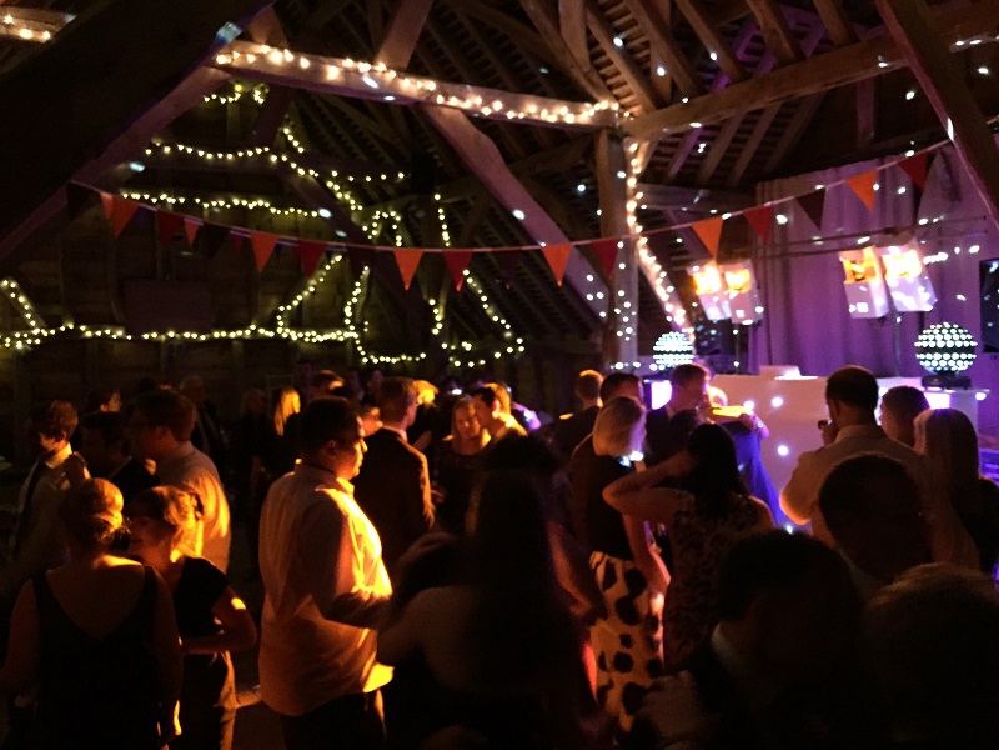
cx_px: 500
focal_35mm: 29
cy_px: 375
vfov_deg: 48.2
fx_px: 837
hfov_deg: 61.7
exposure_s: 1/15
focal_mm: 4.15
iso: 1250
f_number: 2.2
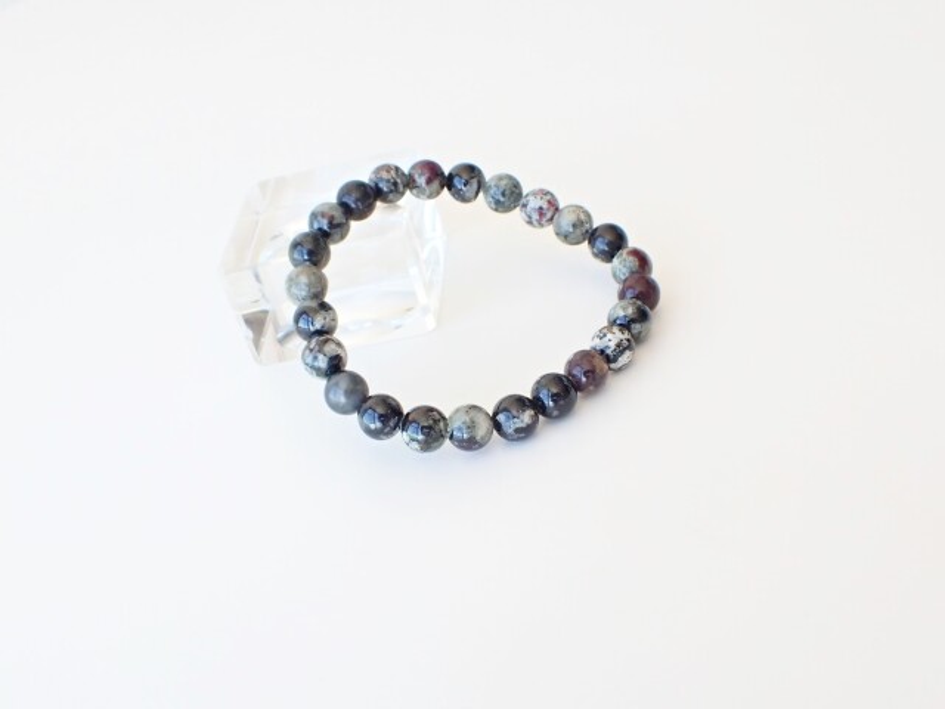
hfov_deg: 60.0
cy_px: 354
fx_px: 819
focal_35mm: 30
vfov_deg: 46.8
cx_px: 472
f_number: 3.2
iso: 250
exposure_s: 1/125
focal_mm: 5.4
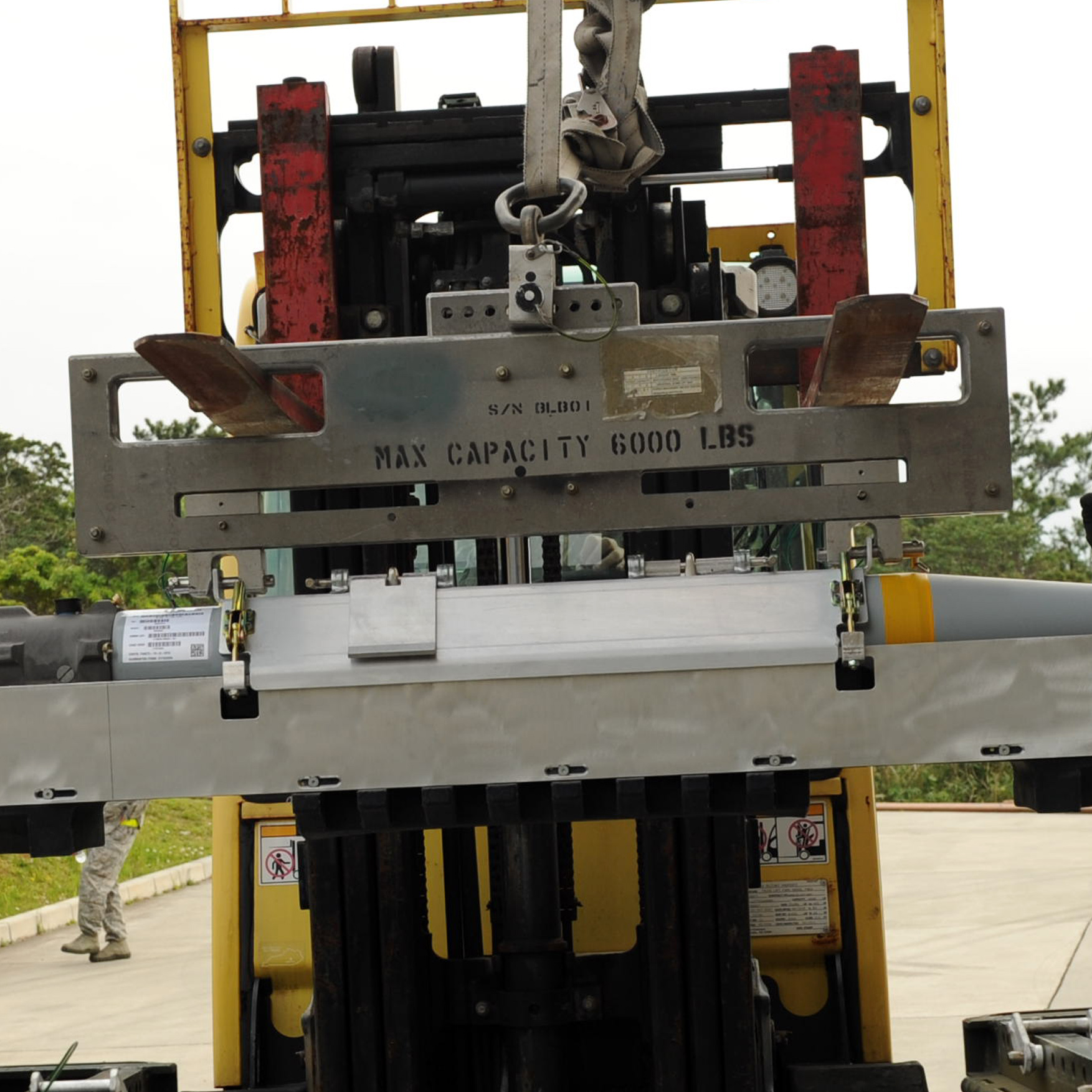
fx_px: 2356
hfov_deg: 26.1
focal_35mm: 66
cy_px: 860
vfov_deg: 25.7
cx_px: 478
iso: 250
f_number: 7.1
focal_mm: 32
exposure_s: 1/400
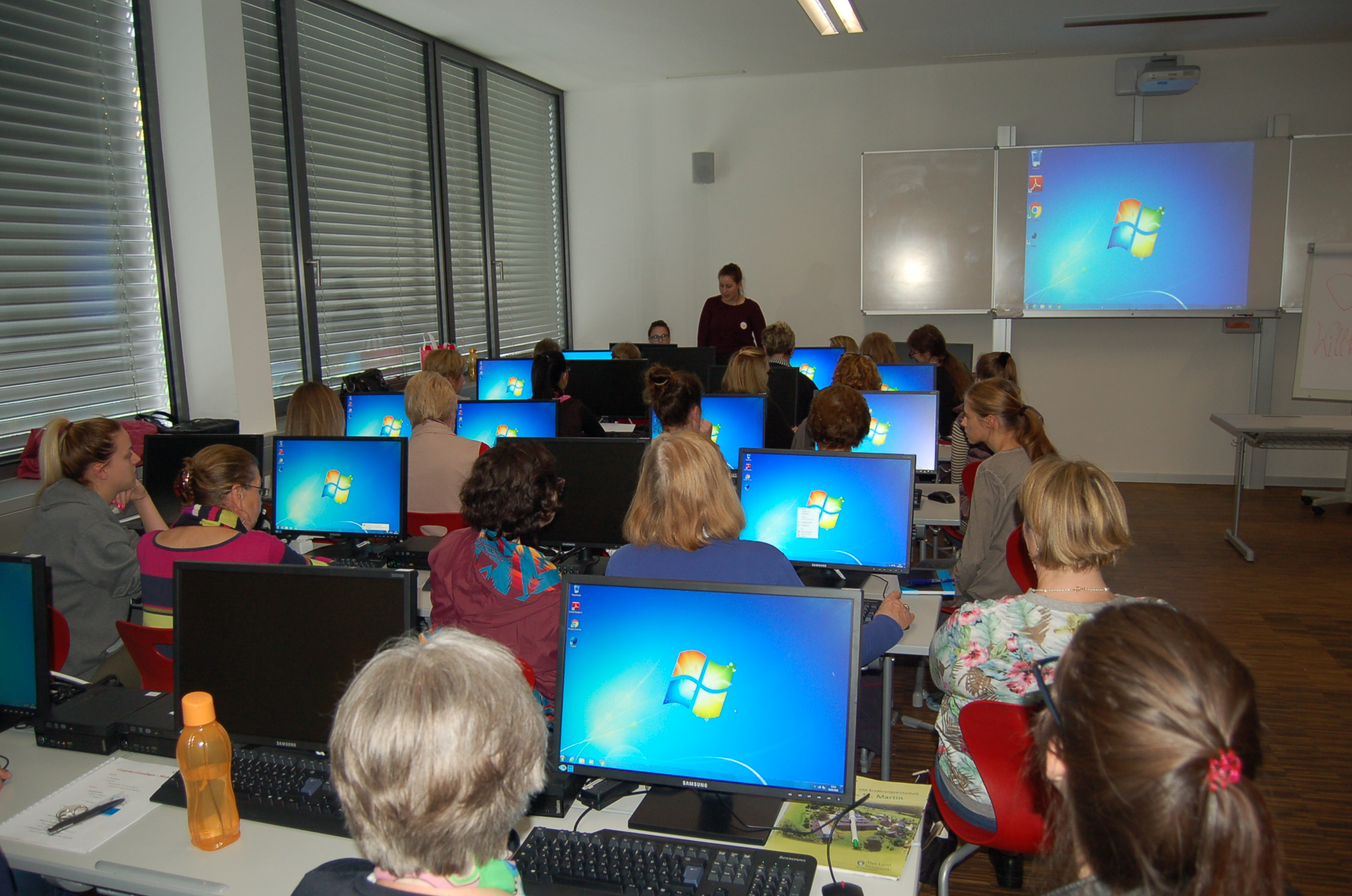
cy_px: 448
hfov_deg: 67.5
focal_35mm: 27
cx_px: 676
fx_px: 1012
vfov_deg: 47.8
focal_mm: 18
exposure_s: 1/60
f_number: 3.5
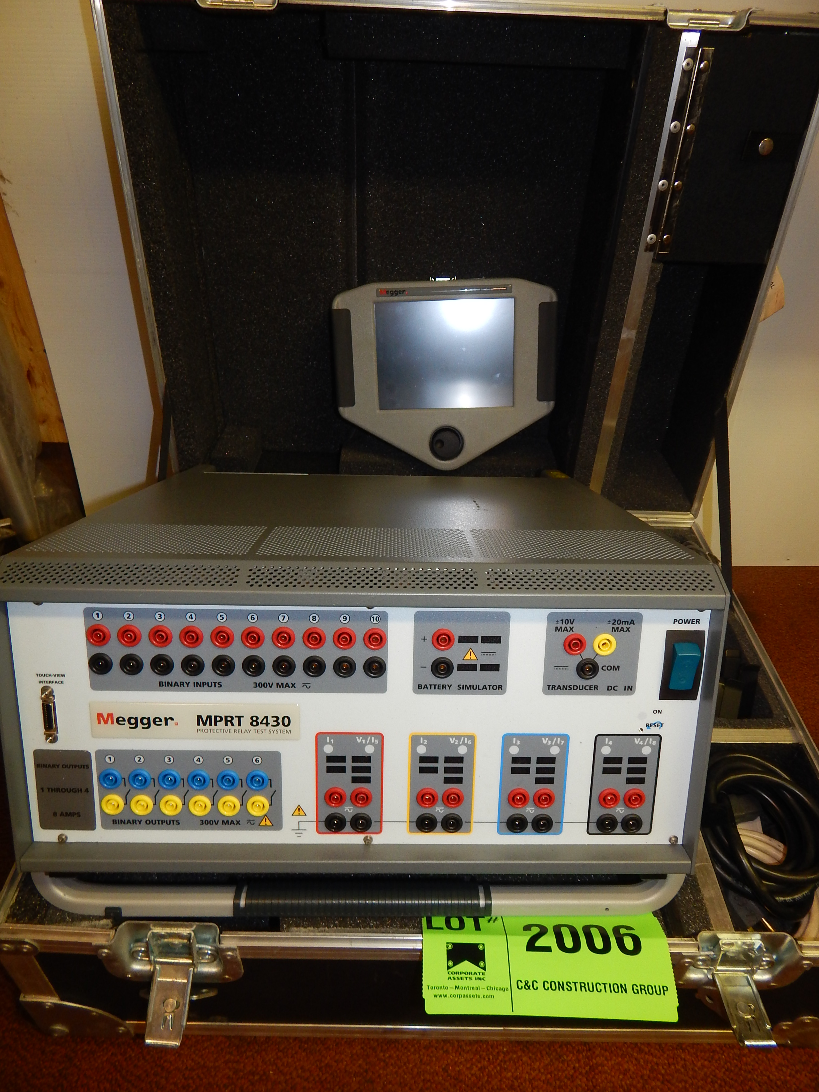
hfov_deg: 61.1
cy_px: 546
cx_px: 410
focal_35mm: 22
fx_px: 694
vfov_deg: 76.4
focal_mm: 4
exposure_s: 1/30
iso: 200
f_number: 3
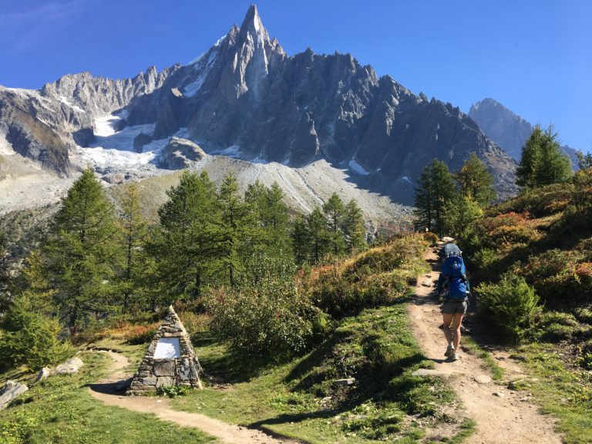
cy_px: 222
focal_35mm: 29
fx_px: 496
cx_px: 296
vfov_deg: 48.2
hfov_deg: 61.7
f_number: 2.2
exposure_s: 1/894
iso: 25
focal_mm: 4.15
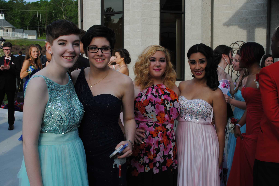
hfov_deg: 49.5
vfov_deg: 34.3
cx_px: 140
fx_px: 303
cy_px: 93
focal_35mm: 39
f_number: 7.1
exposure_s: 1/200
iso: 100
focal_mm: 26
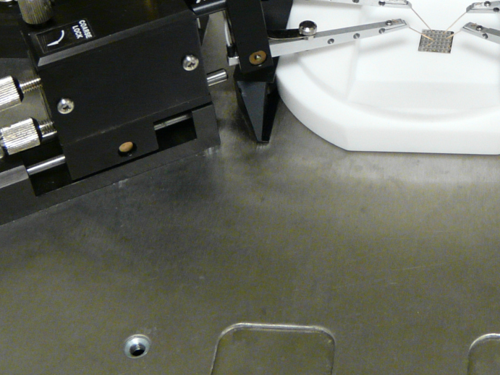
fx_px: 1171
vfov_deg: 17.9
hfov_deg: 23.4
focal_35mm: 81
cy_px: 30
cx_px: 454
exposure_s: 1/30
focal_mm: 5.8
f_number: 2.8
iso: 200
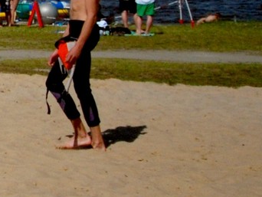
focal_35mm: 135
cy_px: -64
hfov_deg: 11.3
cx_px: -429
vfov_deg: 10.7
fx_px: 1022
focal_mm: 16
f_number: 5.3
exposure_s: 1/3200
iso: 250
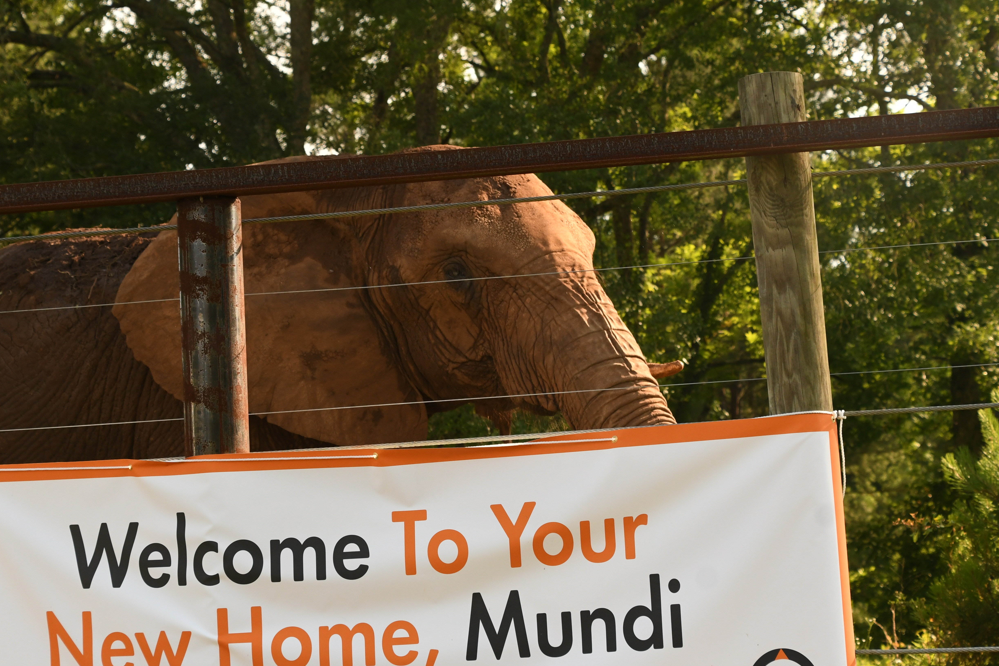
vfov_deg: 22.8
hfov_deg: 33.6
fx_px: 1653
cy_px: 349
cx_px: 440
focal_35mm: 60
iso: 800
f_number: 5.6
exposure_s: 1/1600
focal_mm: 35
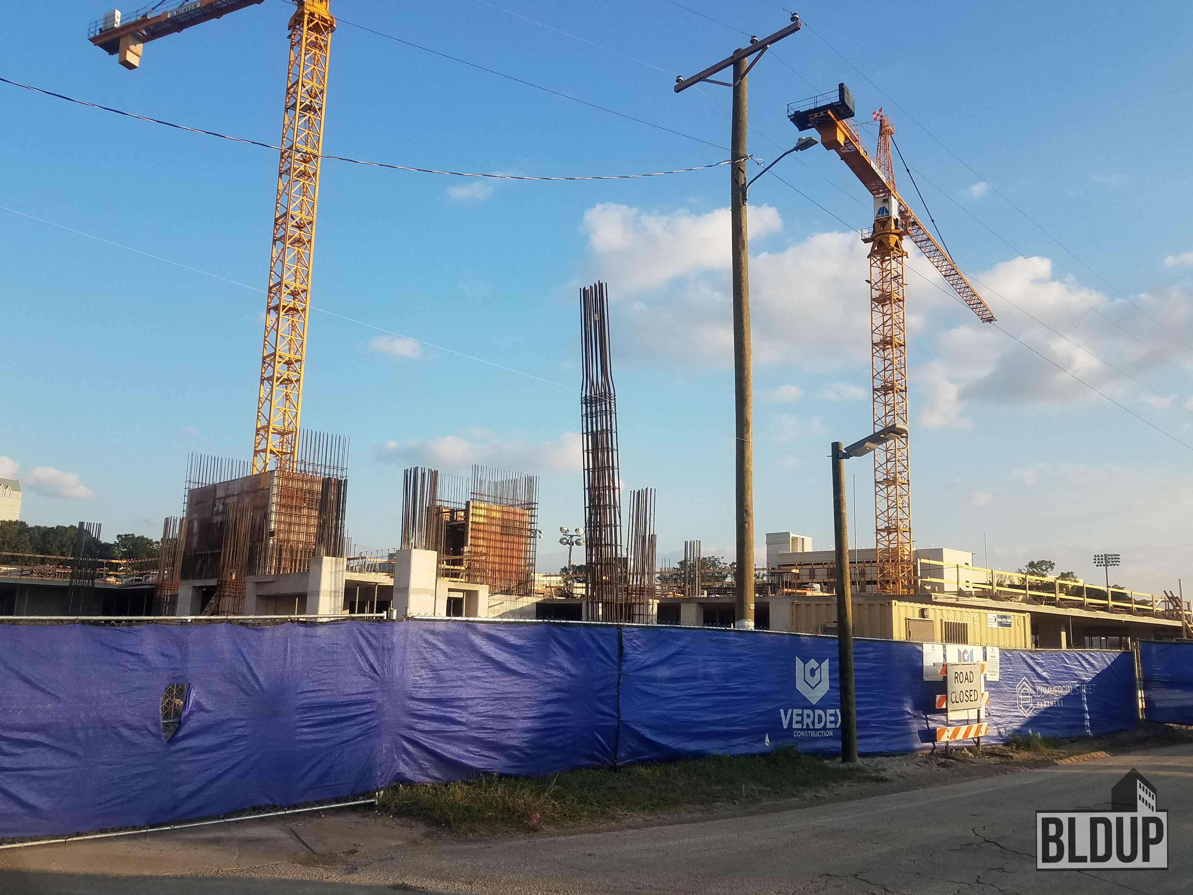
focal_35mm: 27
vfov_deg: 51.3
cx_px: 581
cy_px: 436
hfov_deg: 65.3
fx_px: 930
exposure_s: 1/1244
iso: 40
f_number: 1.7
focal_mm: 4.2
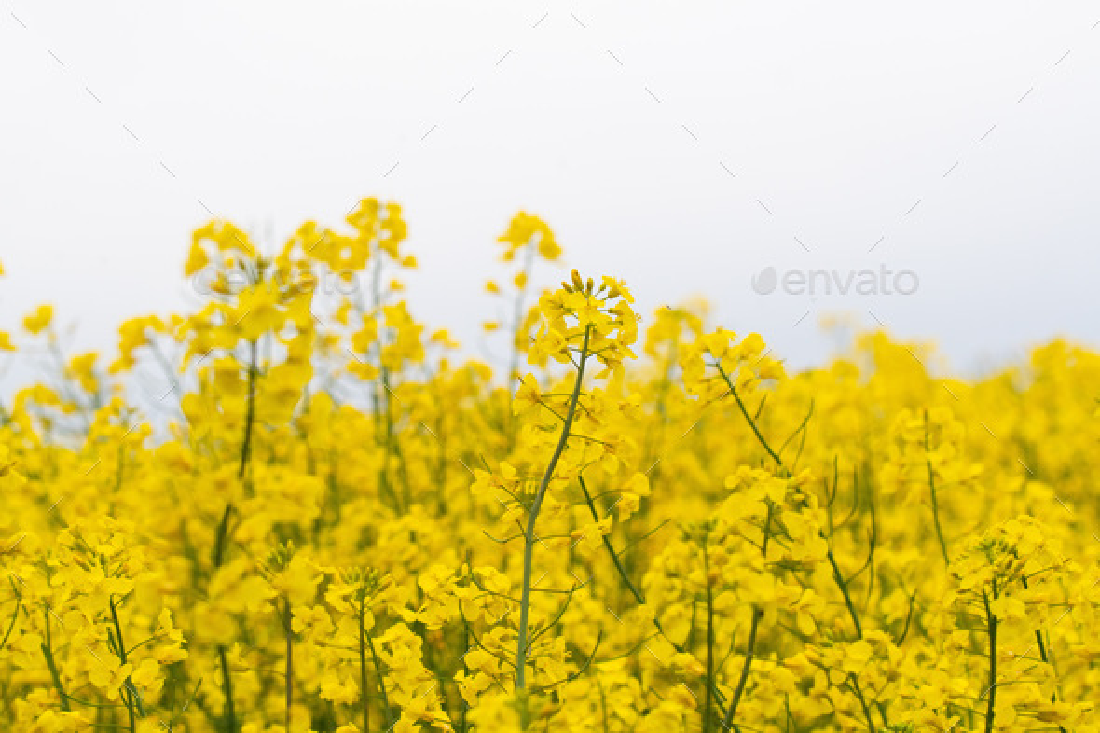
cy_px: 366
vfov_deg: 10.2
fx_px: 4124
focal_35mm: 135
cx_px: 550
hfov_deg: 15.2
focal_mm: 90
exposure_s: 1/1250
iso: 400
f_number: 5.6
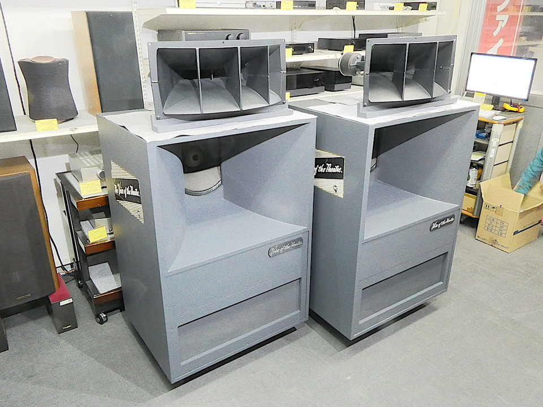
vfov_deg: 53.1
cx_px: 272
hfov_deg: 67.3
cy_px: 204
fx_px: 408
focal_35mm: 26
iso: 2000
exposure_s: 1/5
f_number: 8
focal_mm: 4.7
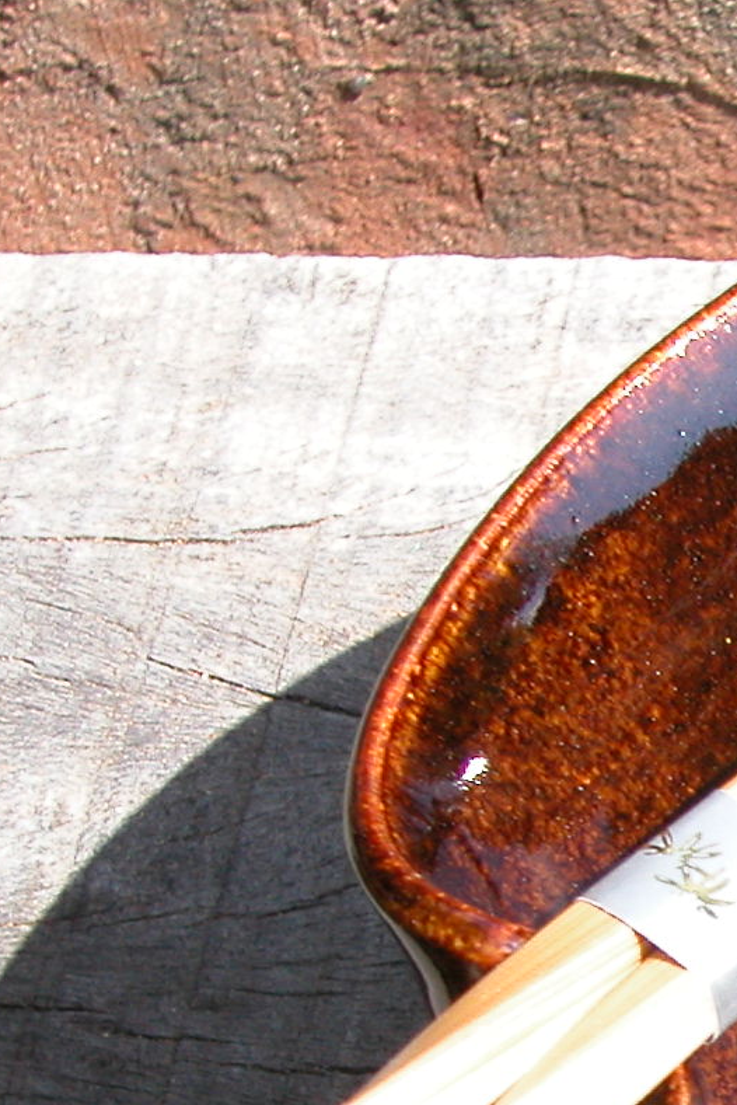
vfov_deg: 13.3
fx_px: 4663
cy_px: 1116
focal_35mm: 152
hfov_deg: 8.6
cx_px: 1419
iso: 100
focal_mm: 11.4
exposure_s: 1/212
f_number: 5.2
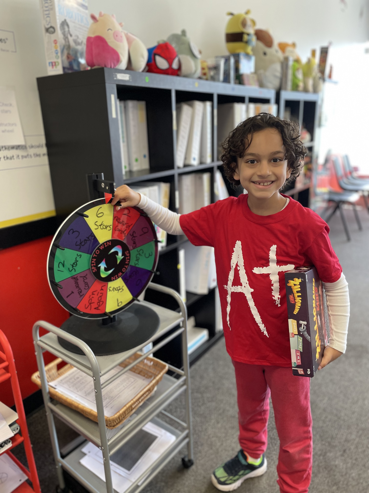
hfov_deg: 53.1
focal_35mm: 26
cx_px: 184
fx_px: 370
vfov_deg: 67.3
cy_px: 246
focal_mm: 4.2
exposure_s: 1/60
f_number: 1.6
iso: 100
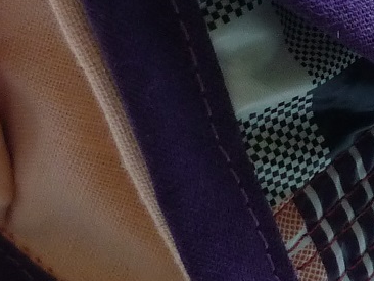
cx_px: 321
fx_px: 1589
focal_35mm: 147
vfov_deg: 10.1
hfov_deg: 13.3
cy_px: 57
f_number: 2.8
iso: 250
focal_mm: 5.5
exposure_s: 1/30
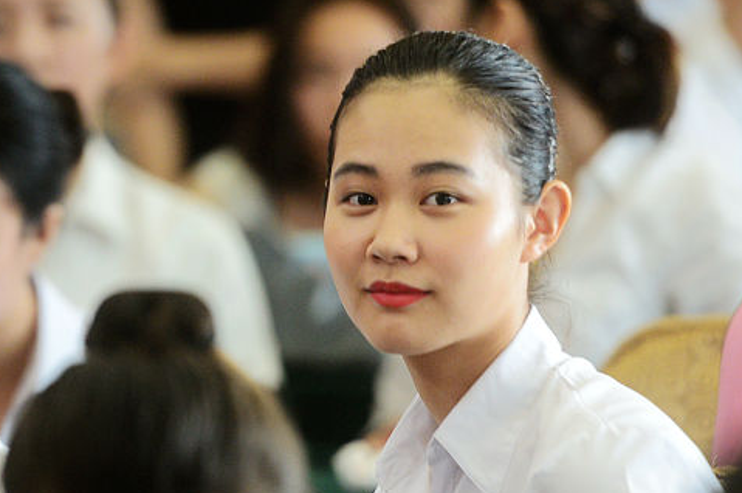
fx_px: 10312
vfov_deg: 2.7
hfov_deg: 4.1
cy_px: 339
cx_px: 361
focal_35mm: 501
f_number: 2.8
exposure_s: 1/80
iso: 1600
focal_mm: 200
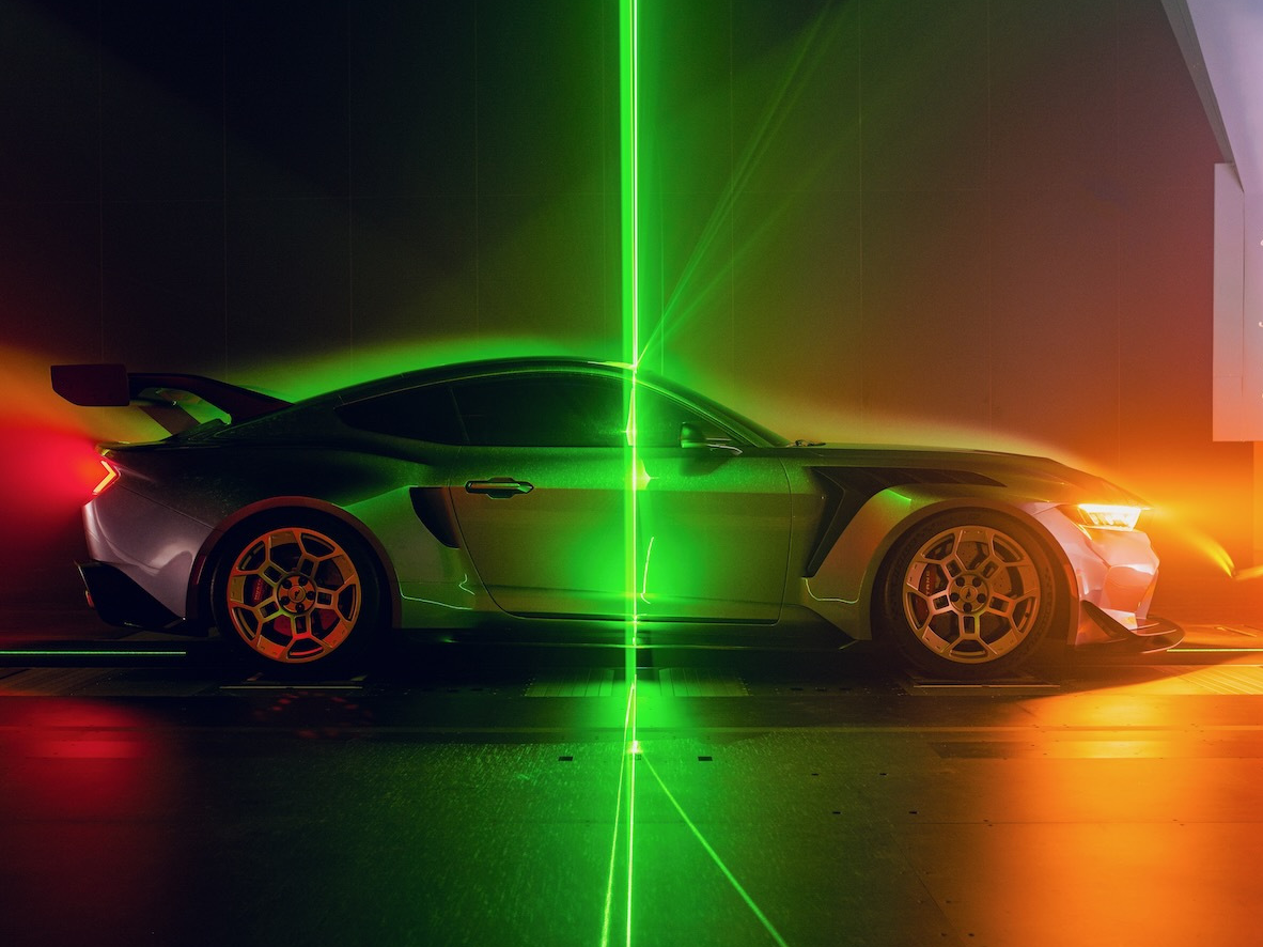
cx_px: 605
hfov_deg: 42.1
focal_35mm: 45
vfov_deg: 32.2
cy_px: 481
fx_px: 1642
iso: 100
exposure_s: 4
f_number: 4
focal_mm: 35
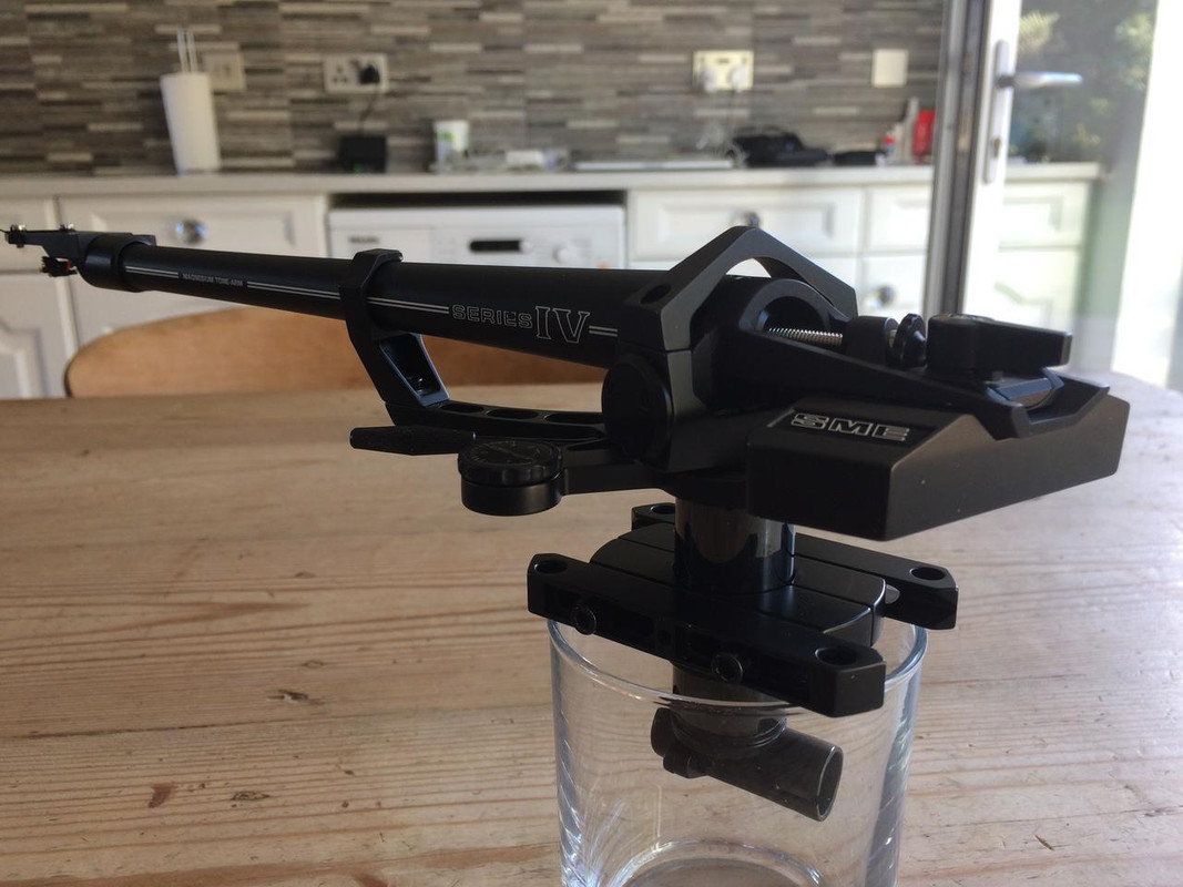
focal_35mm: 29
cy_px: 444
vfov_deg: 48.2
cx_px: 592
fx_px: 991
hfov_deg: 61.7
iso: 40
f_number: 2.2
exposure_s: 1/50
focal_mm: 4.15
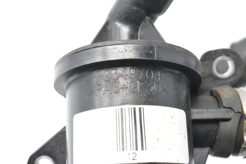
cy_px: 82
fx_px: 410
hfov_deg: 33.4
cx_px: 123
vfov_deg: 22.6
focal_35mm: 60
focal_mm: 40
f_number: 9
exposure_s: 1/320
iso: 6400
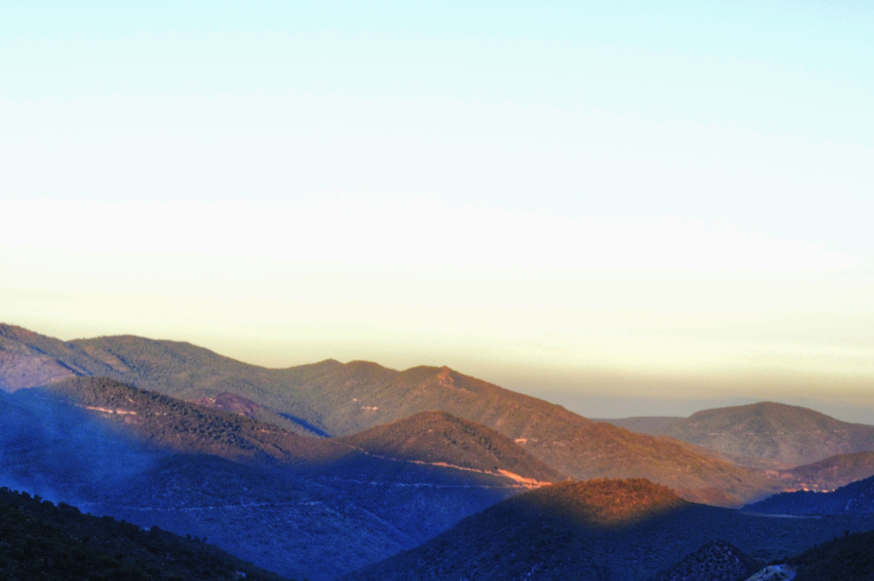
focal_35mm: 90
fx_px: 2188
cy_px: 467
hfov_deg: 22.3
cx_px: 162
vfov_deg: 15.0
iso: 400
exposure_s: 1/100
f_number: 9
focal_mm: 25
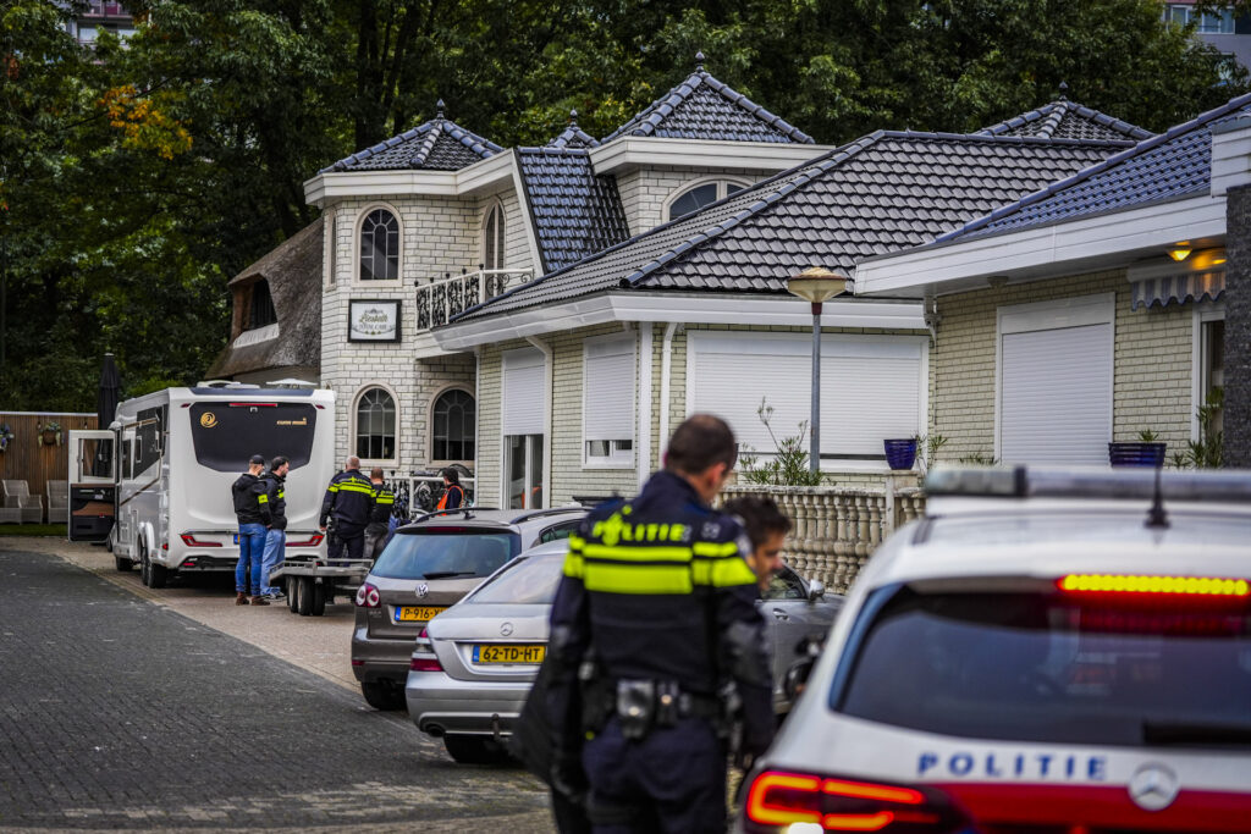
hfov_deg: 25.7
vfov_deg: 17.3
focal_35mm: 79
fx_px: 2745
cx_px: 626
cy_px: 417
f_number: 2.8
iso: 800
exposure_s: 1/640
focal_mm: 79
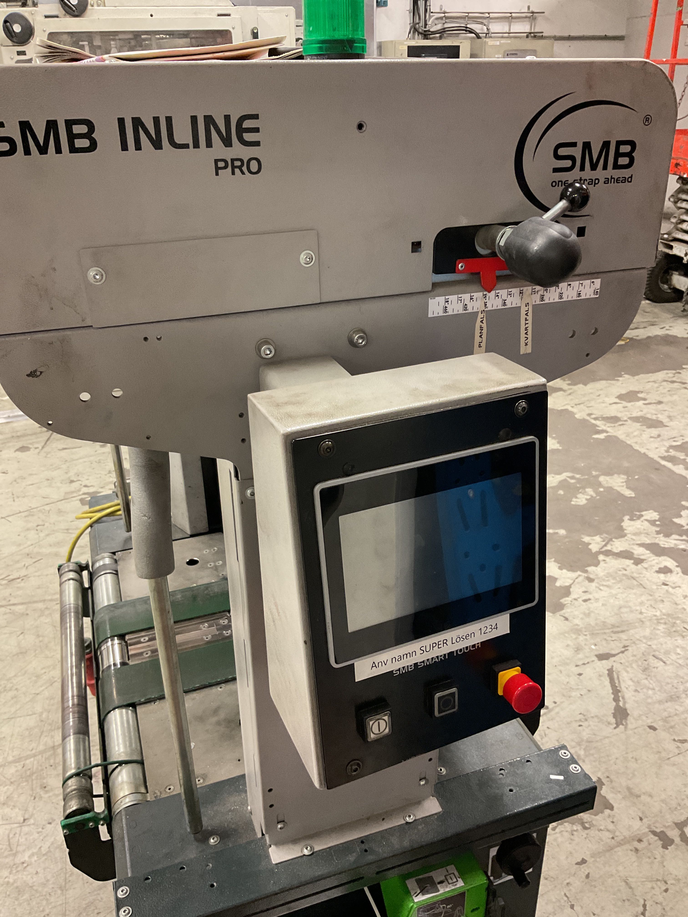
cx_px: 344
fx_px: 768
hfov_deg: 48.2
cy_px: 458
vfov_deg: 61.7
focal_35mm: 29
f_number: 1.8
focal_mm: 3
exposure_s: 1/50
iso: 200
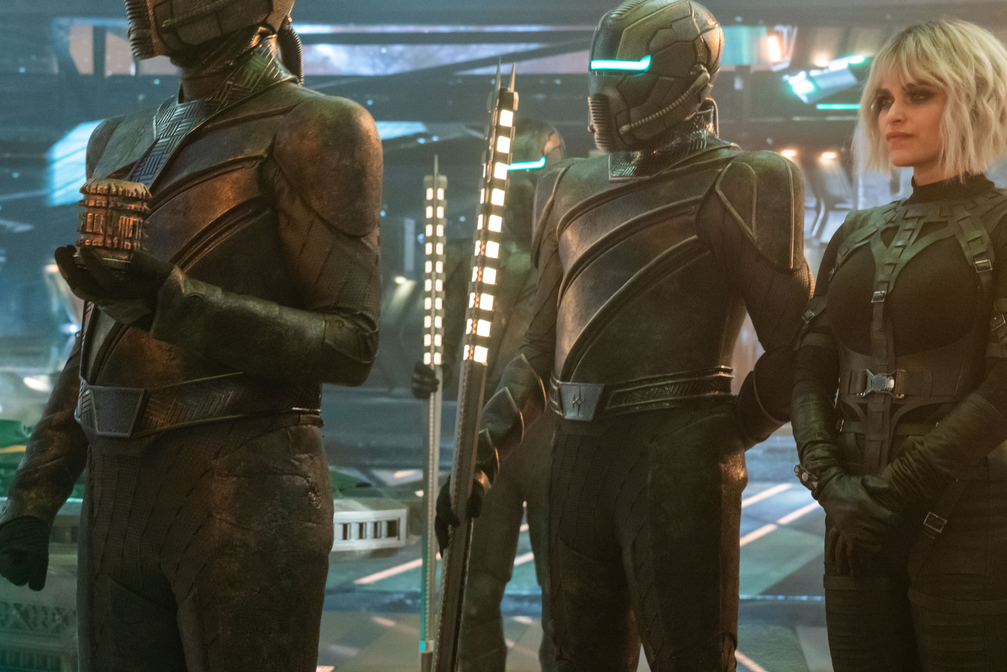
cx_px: 462
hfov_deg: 27.7
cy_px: 349
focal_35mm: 73
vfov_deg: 18.7
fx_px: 2042
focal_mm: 49
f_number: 5
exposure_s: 1/50
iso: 6400
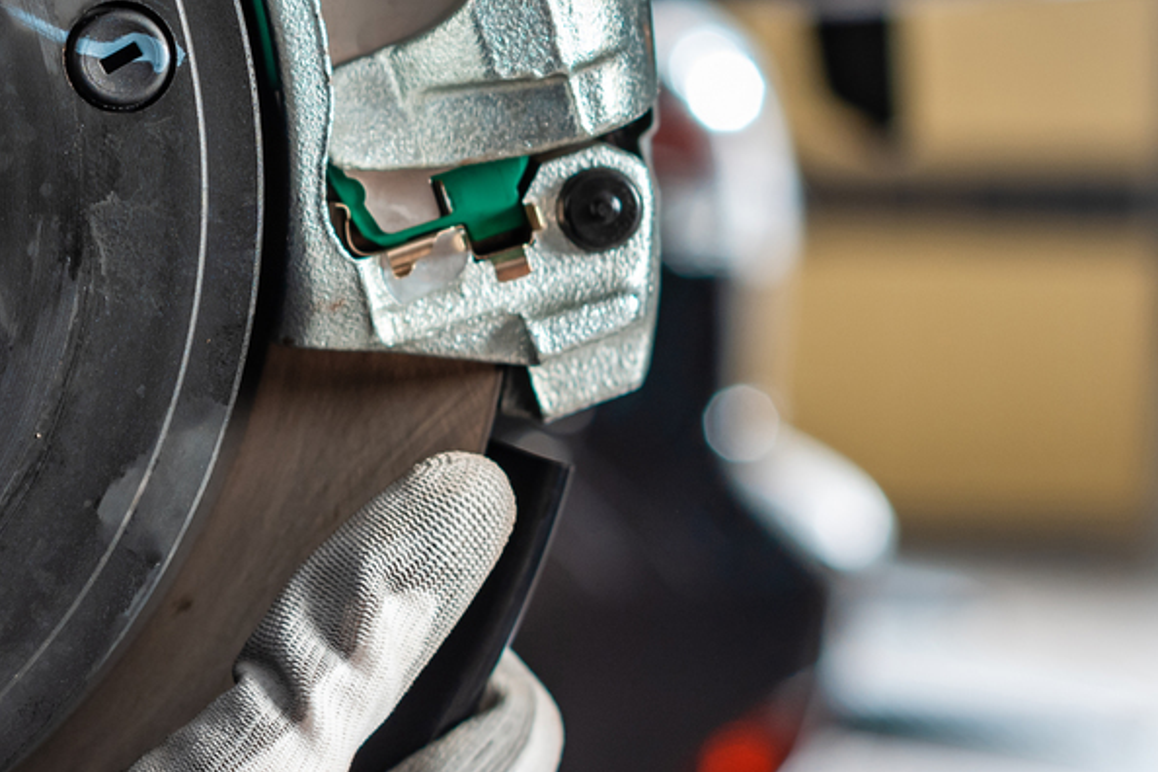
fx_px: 4985
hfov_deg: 12.8
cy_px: 255
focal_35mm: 155
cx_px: -351
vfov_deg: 8.8
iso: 160
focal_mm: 50
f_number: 3.5
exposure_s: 1/200
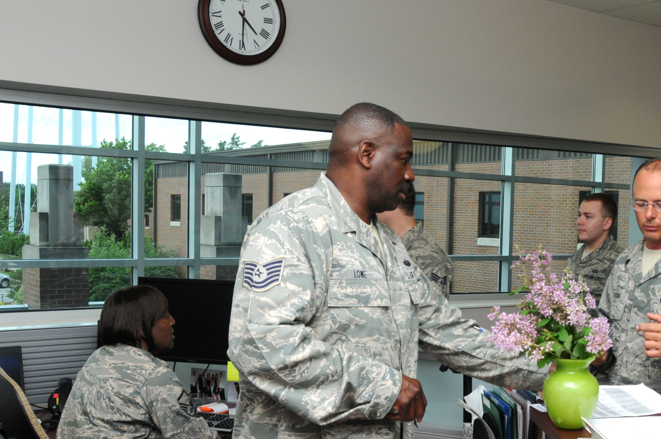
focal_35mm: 47
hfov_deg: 40.6
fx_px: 862
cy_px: 275
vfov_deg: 28.5
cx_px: 506
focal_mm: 20
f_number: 10
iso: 640
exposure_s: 1/100
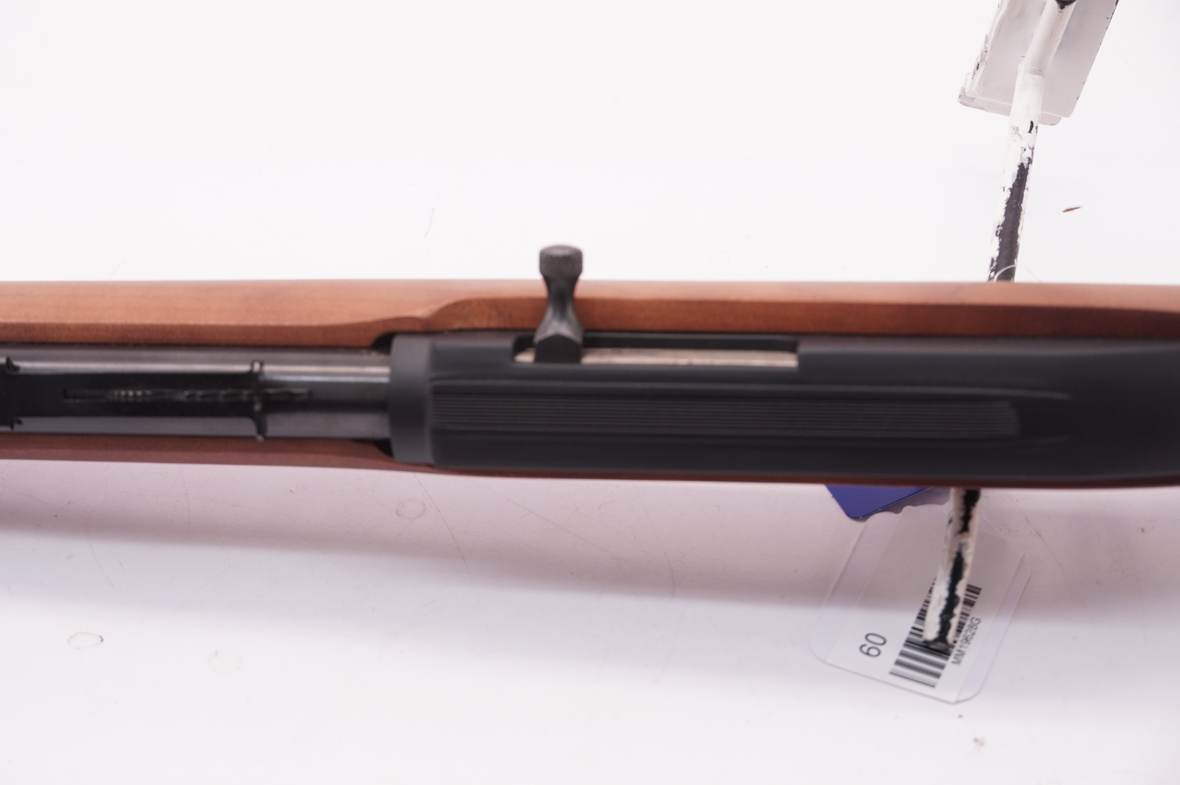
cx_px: 590
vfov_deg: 16.8
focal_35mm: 81
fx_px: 2653
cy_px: 392
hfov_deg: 25.1
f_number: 6.3
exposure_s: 1/125
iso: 500
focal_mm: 54
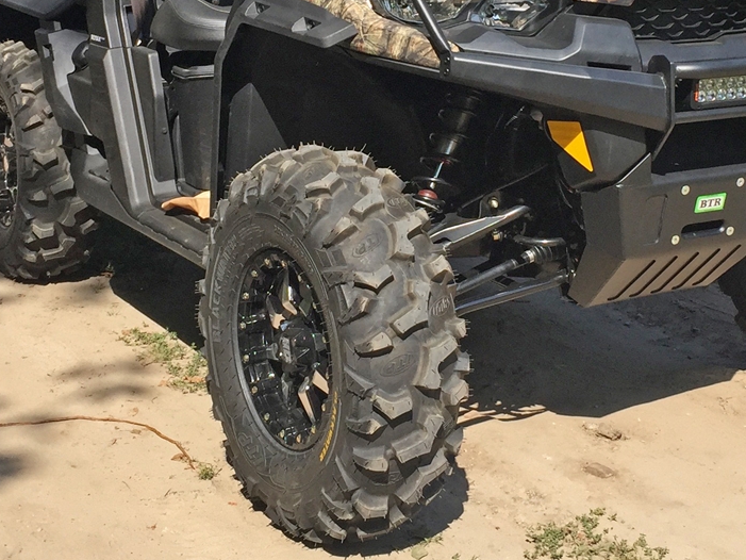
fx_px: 1423
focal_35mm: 66
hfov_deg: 29.3
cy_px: 76
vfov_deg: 21.8
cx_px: 450
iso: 32
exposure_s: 1/1412
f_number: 2.2
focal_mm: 4.15
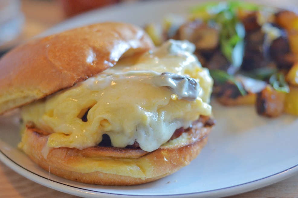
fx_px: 434
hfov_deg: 37.9
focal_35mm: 52
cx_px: 149
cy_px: 99
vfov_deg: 25.6
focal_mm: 35
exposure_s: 1/80
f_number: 2.5
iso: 800
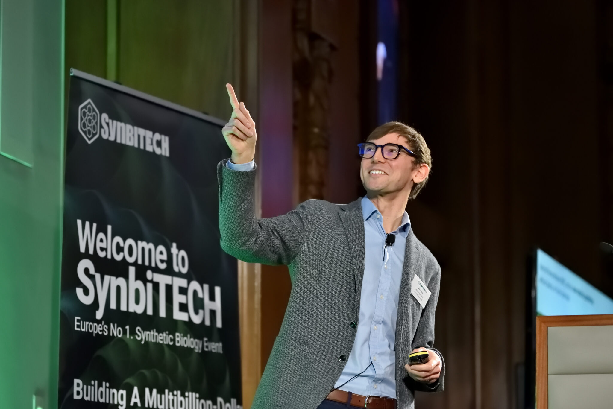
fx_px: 2896
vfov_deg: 8.1
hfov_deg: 12.1
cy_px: 204
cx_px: 306
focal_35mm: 170
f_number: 4
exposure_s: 1/200
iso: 12800
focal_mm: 170
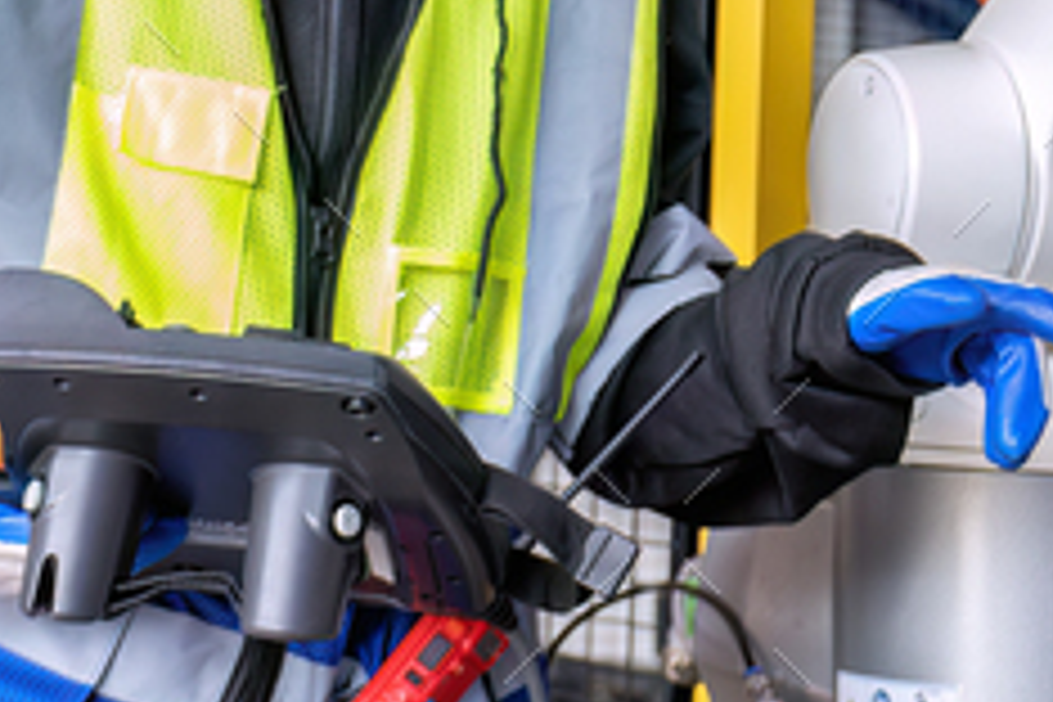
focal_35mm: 106
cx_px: 634
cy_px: 65
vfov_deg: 12.8
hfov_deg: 19.3
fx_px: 3100
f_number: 2.8
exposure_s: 1/200
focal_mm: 28
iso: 320
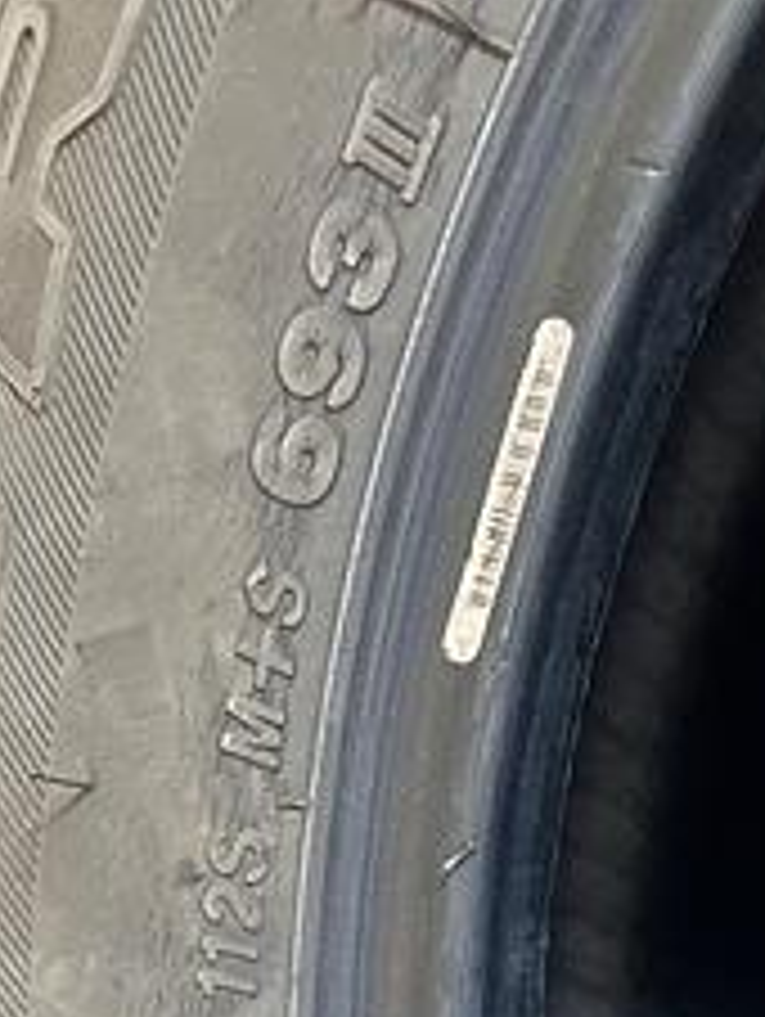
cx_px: 500
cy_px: 896
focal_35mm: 46
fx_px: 1353
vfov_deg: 38.6
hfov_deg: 31.4
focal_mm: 5.7
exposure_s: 1/40
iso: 500
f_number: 1.5
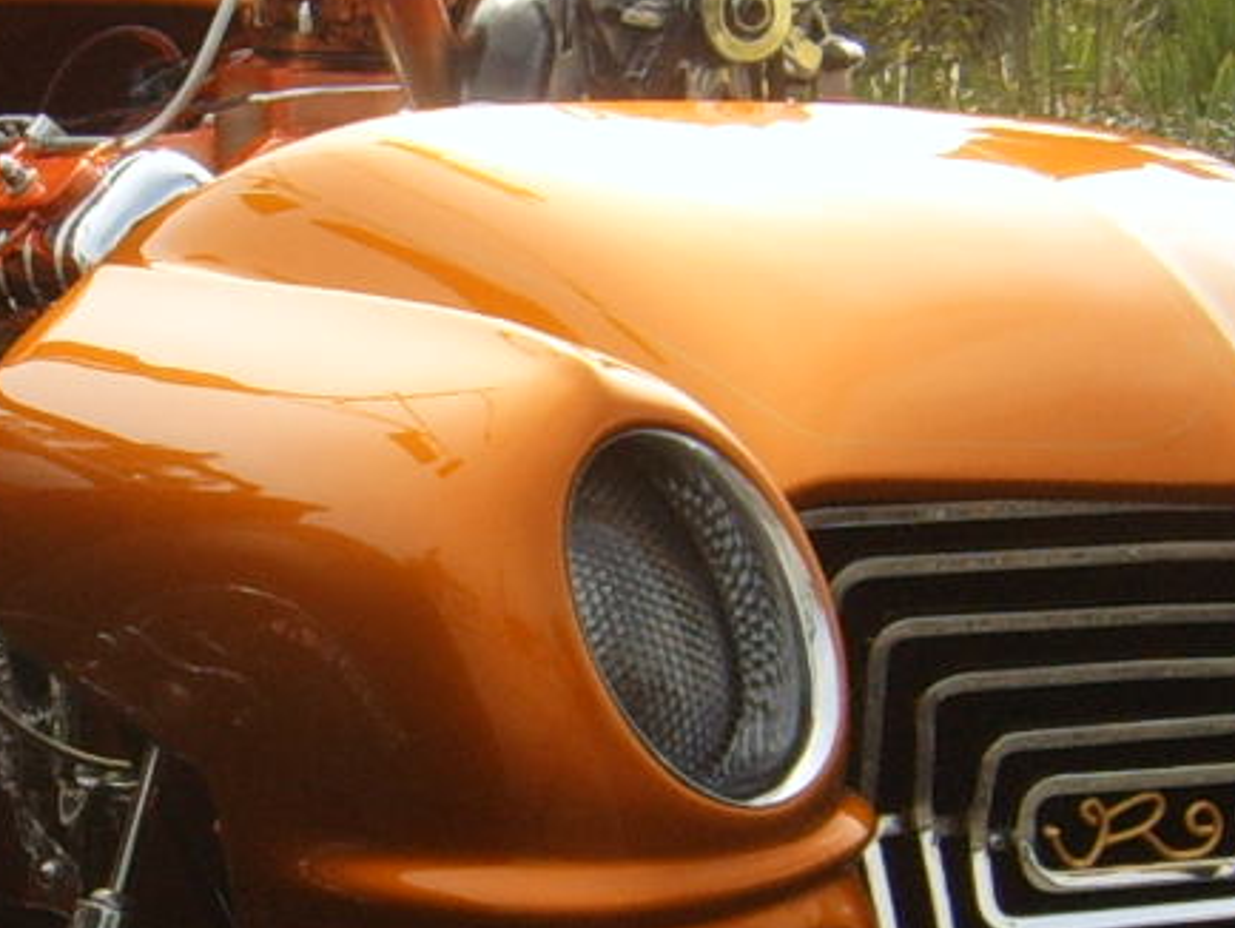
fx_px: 4605
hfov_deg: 15.0
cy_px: 615
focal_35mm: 129
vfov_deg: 11.5
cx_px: 3
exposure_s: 1/250
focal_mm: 5.8
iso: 50
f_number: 5.8
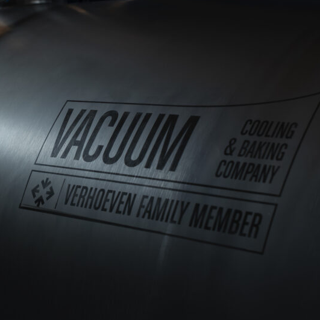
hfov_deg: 20.7
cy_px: 120
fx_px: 858
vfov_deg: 21.1
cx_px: 33
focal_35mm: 82
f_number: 5
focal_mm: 50
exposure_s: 1/15
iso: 200
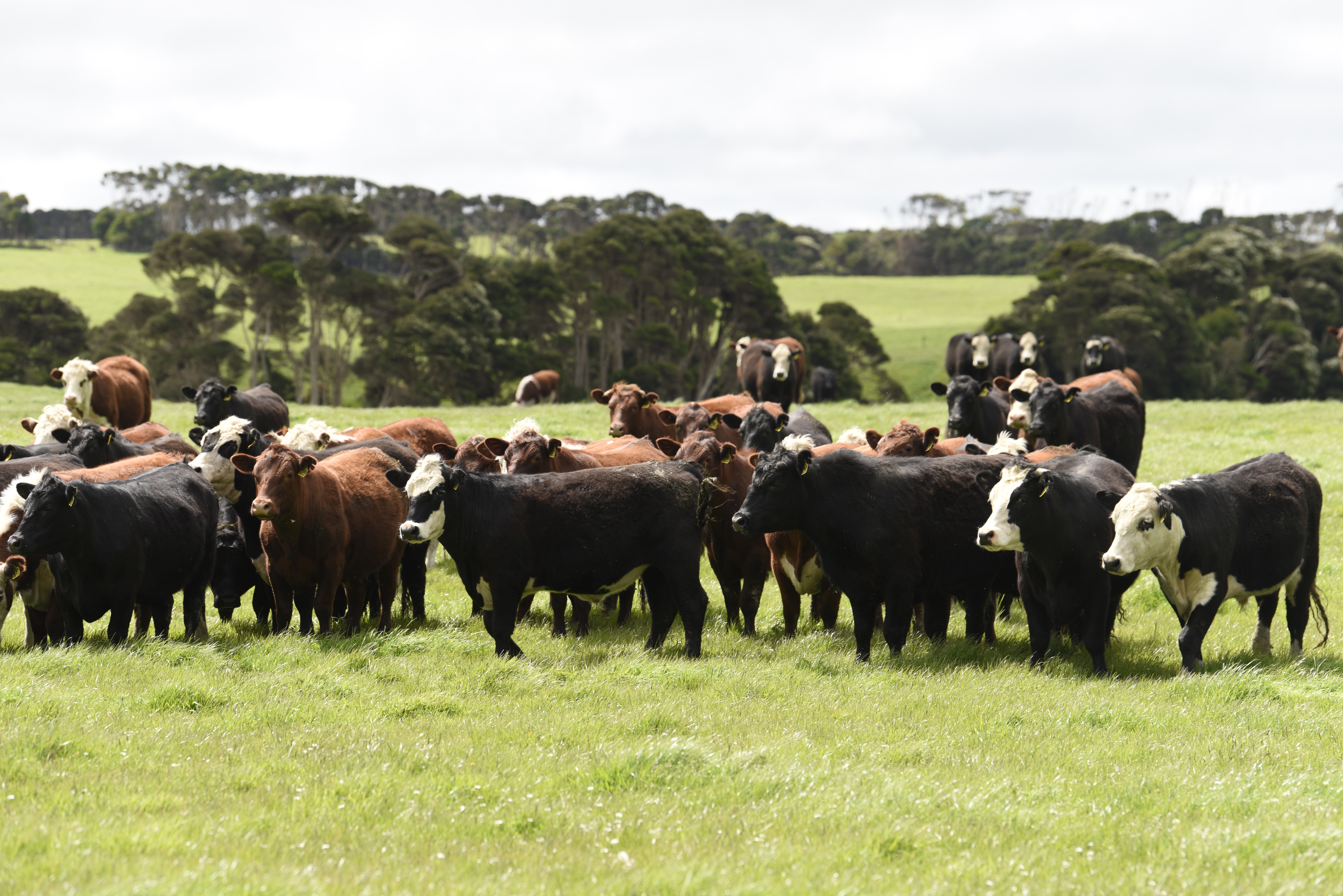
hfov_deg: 12.4
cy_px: 448
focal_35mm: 165
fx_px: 6157
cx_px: 672
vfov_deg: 8.3
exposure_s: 1/400
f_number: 5
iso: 100
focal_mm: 165
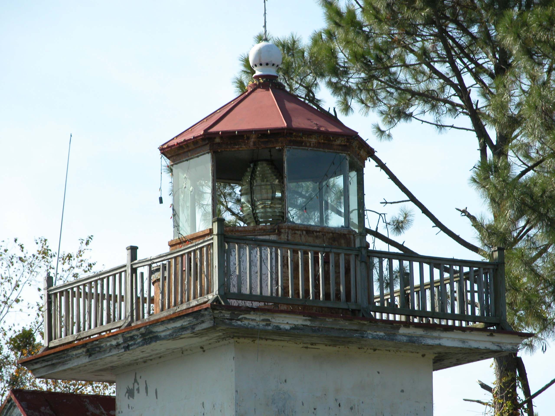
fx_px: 4265
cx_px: 278
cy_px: 208
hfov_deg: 7.4
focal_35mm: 266
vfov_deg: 5.6
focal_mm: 67.7
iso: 100
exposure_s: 1/273
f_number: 5.9
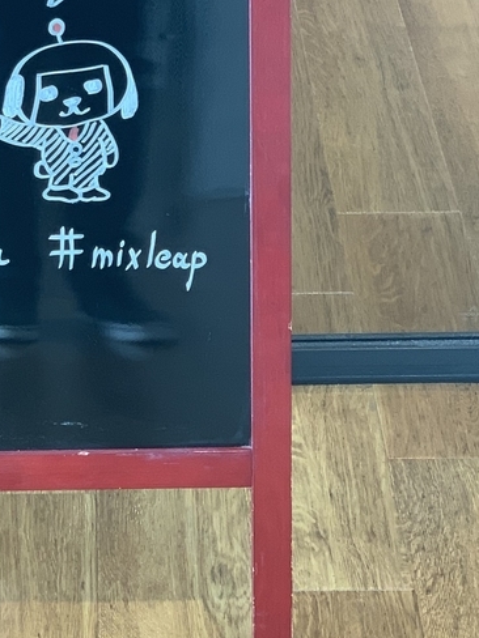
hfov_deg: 11.5
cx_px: 17
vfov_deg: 15.3
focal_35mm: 128
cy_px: 120
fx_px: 2362
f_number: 2.4
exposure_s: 1/98
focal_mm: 6
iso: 125
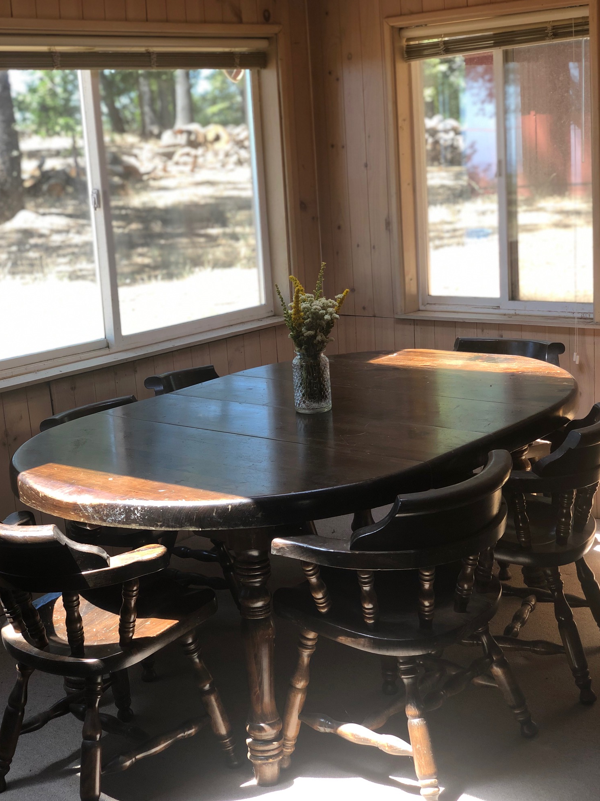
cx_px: 297
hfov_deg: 27.5
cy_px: 405
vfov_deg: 36.2
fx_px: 1225
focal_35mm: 53
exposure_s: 1/60
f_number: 2.4
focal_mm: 6
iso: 20
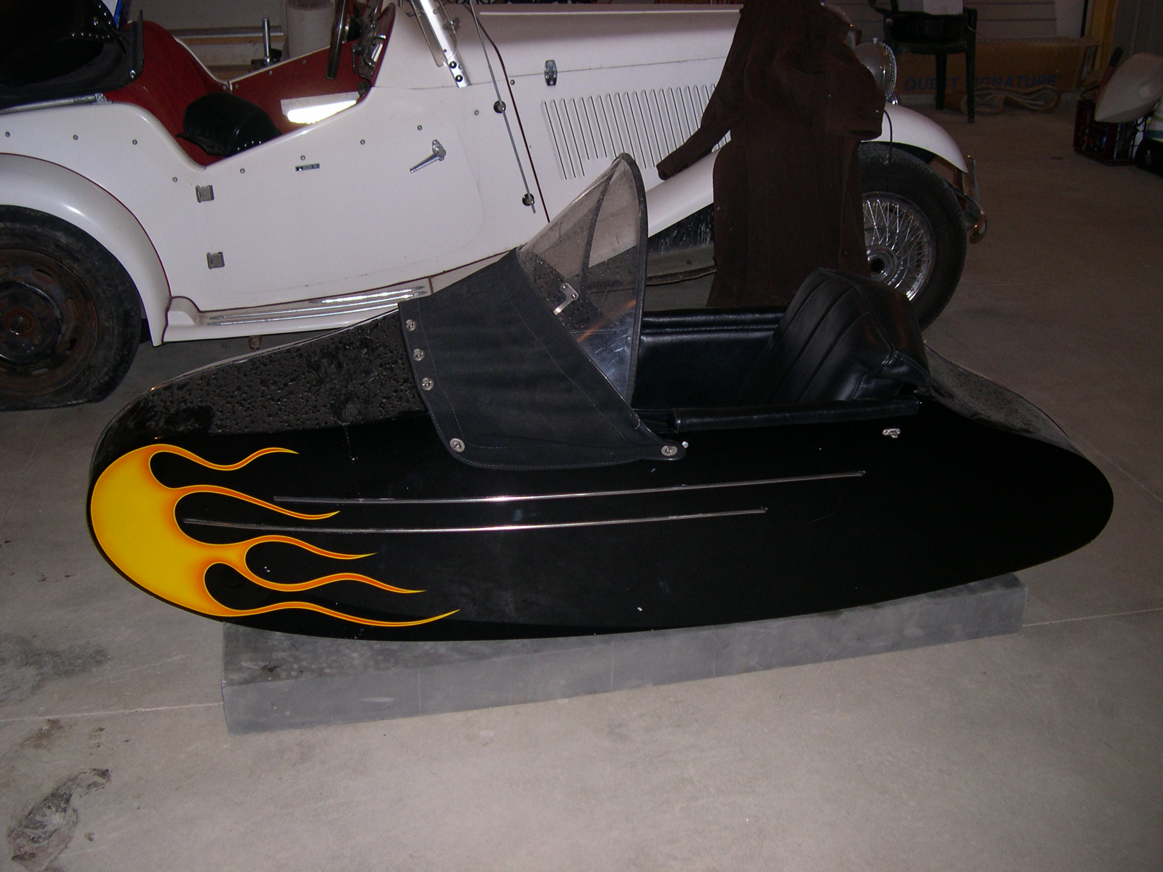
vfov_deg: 37.7
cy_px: 436
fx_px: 1277
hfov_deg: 49.0
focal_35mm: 38
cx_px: 582
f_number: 2.8
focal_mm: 8
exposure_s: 1/60
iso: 155
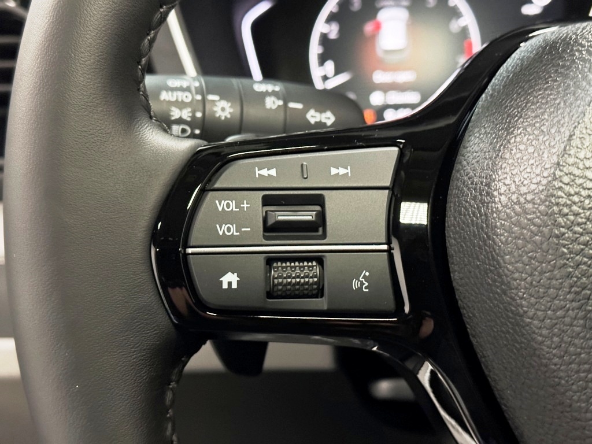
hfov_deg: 39.7
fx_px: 821
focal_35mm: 48
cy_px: 222
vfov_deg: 30.3
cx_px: 296
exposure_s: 1/24
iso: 640
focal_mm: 6.86
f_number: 1.78
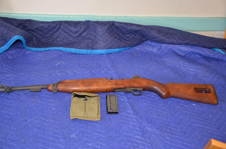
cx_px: 113
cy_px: 74
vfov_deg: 26.4
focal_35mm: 51
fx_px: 320
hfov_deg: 39.0
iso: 800
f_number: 4.2
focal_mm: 34
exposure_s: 1/60
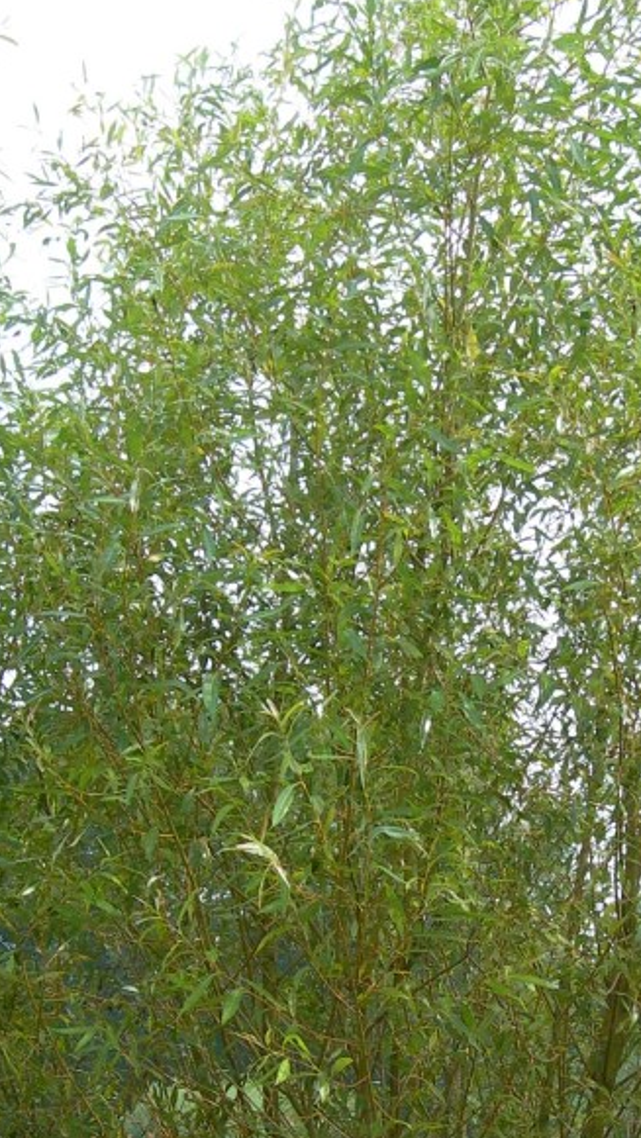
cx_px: 570
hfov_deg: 15.5
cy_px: 954
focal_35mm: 77
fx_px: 2326
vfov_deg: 26.8
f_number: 2.8
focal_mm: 7.8
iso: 50
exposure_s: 1/432
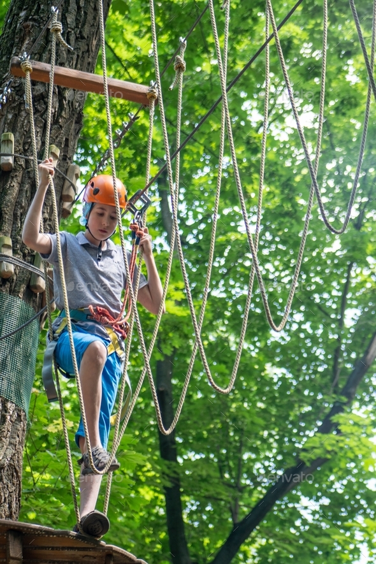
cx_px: 188
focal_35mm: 112
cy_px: 282
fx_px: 1755
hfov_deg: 12.2
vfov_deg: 18.3
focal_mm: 75
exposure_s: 1/125
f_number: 4
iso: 160
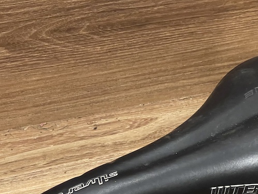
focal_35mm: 103
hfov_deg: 18.9
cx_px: 199
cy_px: 147
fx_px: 768
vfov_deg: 14.3
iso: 800
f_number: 2.2
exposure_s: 1/31
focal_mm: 7.5
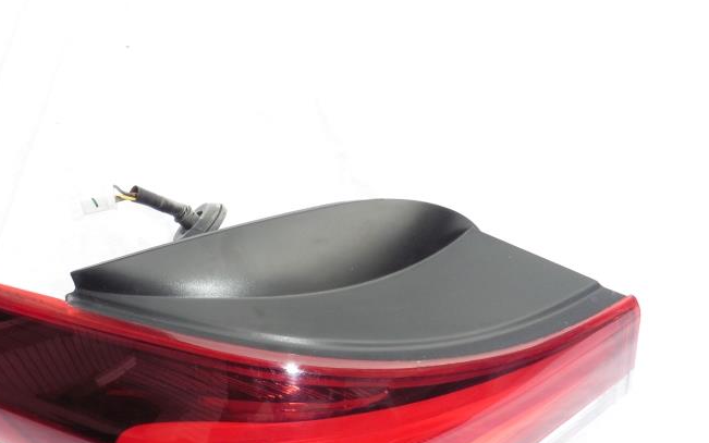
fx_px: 773
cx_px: 178
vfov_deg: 31.6
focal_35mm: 40
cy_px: 316
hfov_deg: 47.4
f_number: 4
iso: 160
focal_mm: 4.3
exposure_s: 1/320
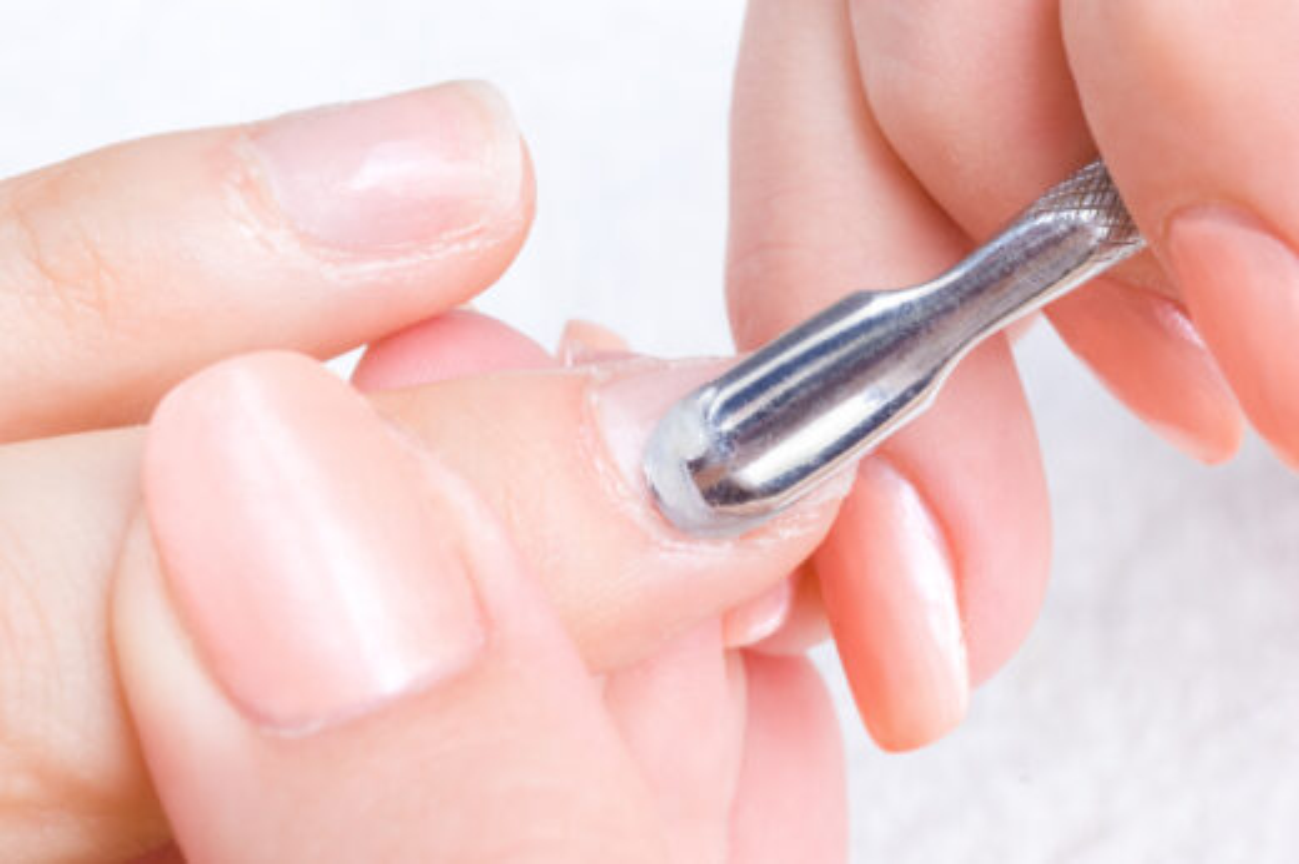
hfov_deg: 27.0
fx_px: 2704
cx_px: 650
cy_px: 432
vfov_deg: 18.2
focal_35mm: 75
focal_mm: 50
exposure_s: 1/500
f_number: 14
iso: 200
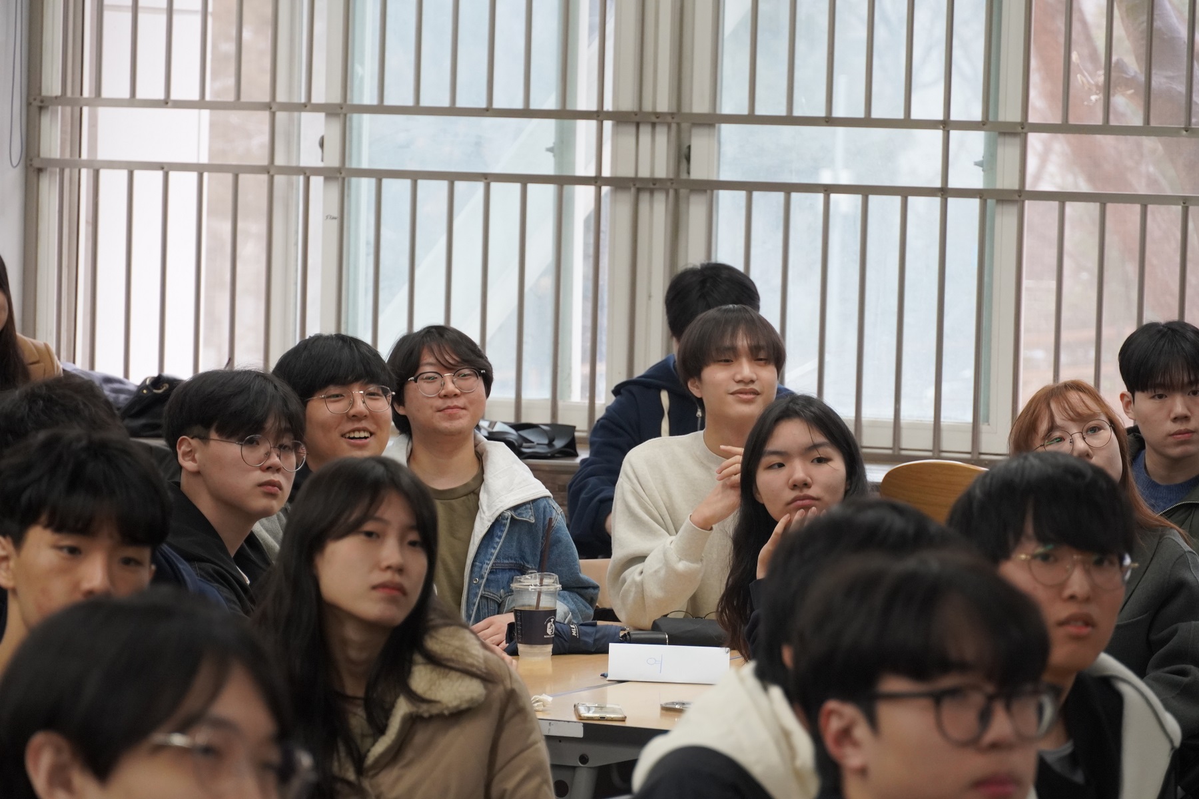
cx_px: 600
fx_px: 4846
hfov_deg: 14.1
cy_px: 400
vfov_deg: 9.4
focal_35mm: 146
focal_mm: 97
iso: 1600
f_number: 5.6
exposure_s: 1/160
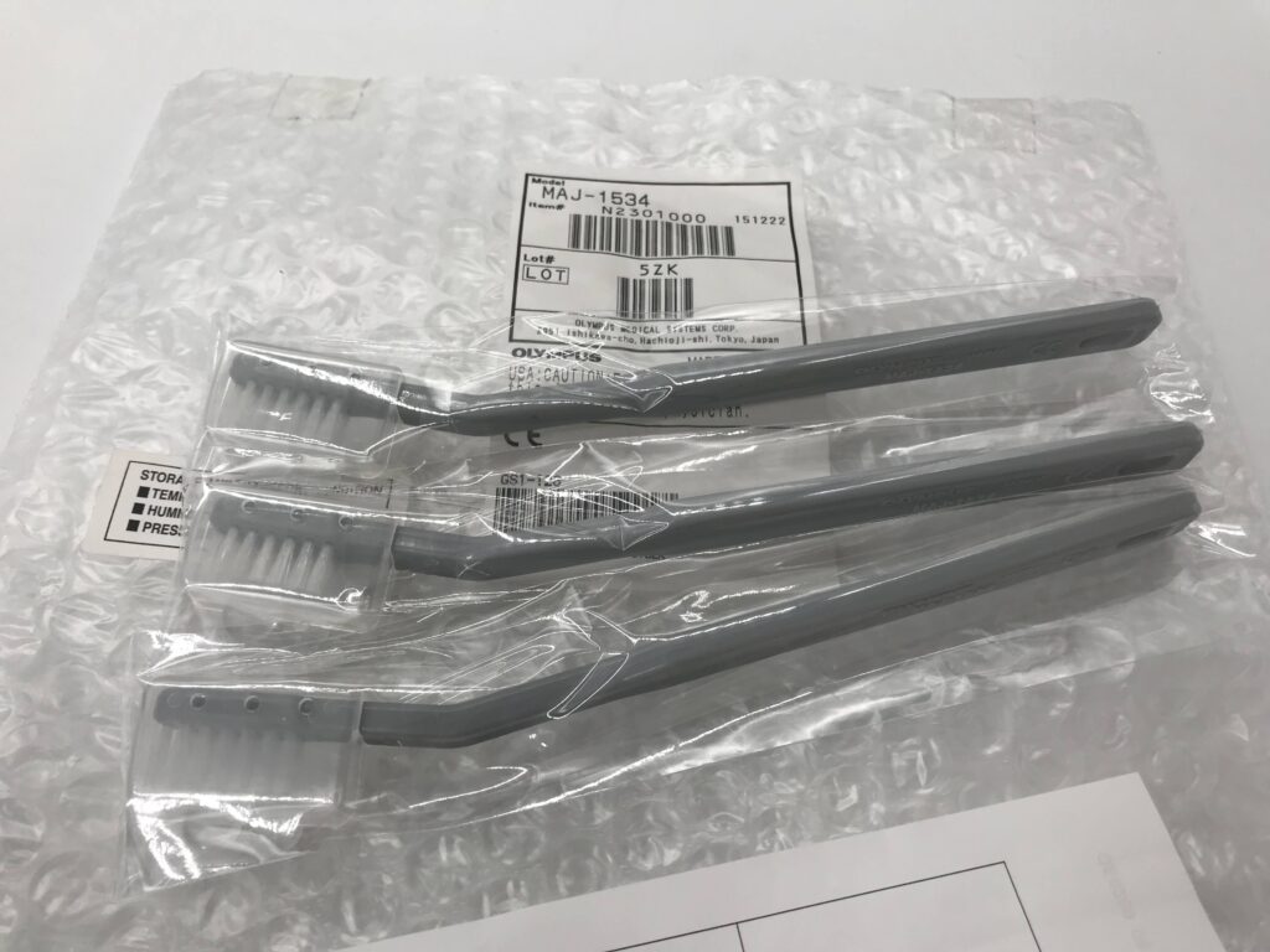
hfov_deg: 63.4
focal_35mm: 28
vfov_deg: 49.7
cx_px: 635
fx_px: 1027
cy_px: 476
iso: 20
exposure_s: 1/120
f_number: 1.8
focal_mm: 3.99
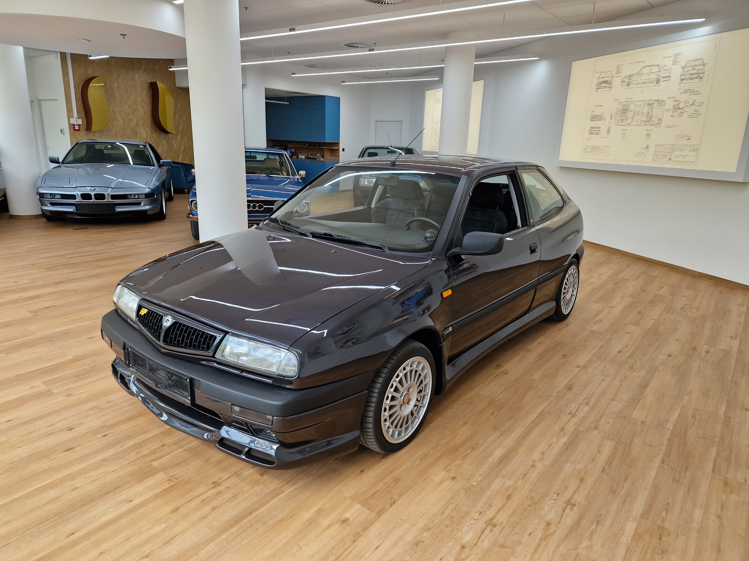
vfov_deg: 58.9
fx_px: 498
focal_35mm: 23
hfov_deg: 73.9
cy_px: 280
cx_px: 374
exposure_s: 1/180
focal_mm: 6.4
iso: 200
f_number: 1.8
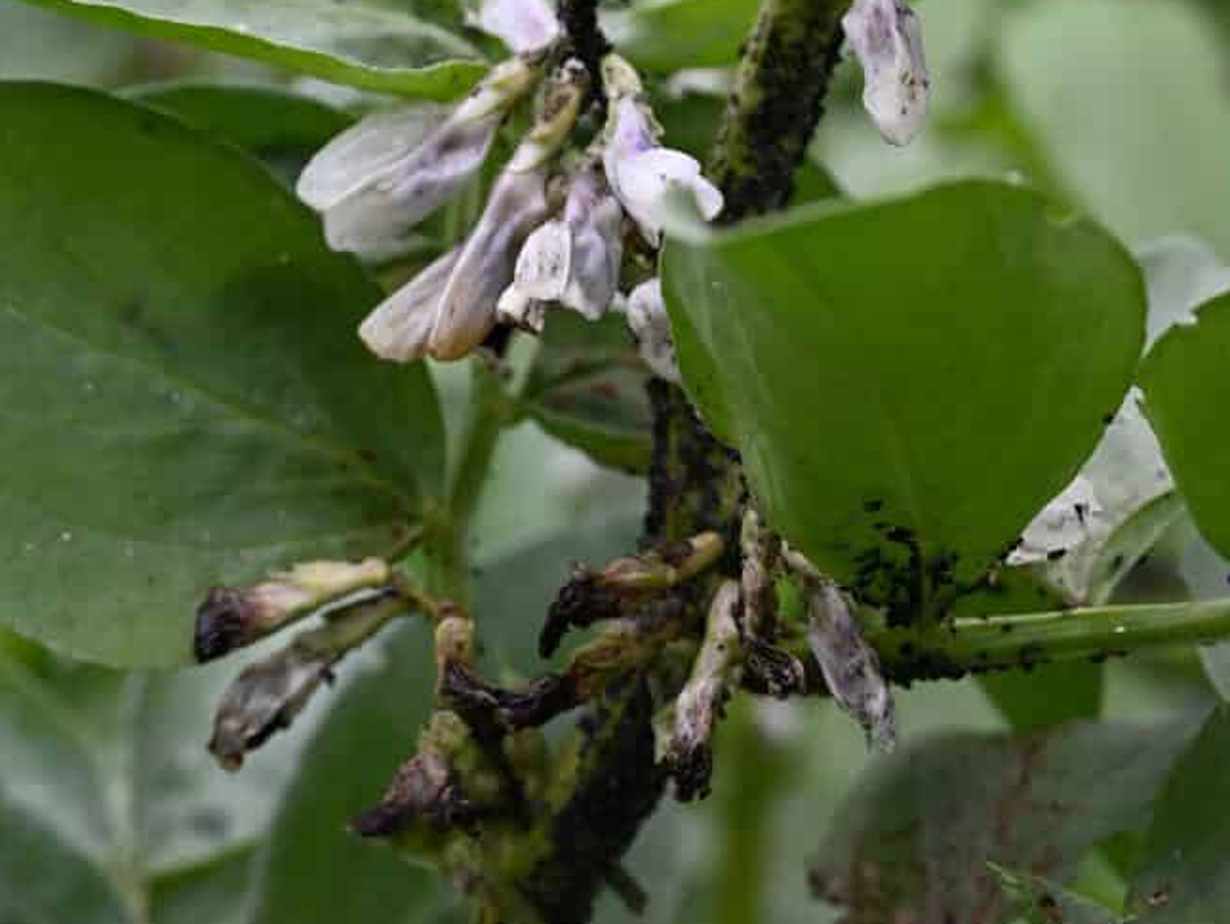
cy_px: -198
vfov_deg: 13.9
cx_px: 876
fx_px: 3661
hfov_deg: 19.0
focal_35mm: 103
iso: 200
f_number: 5.6
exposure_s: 1/250
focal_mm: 50
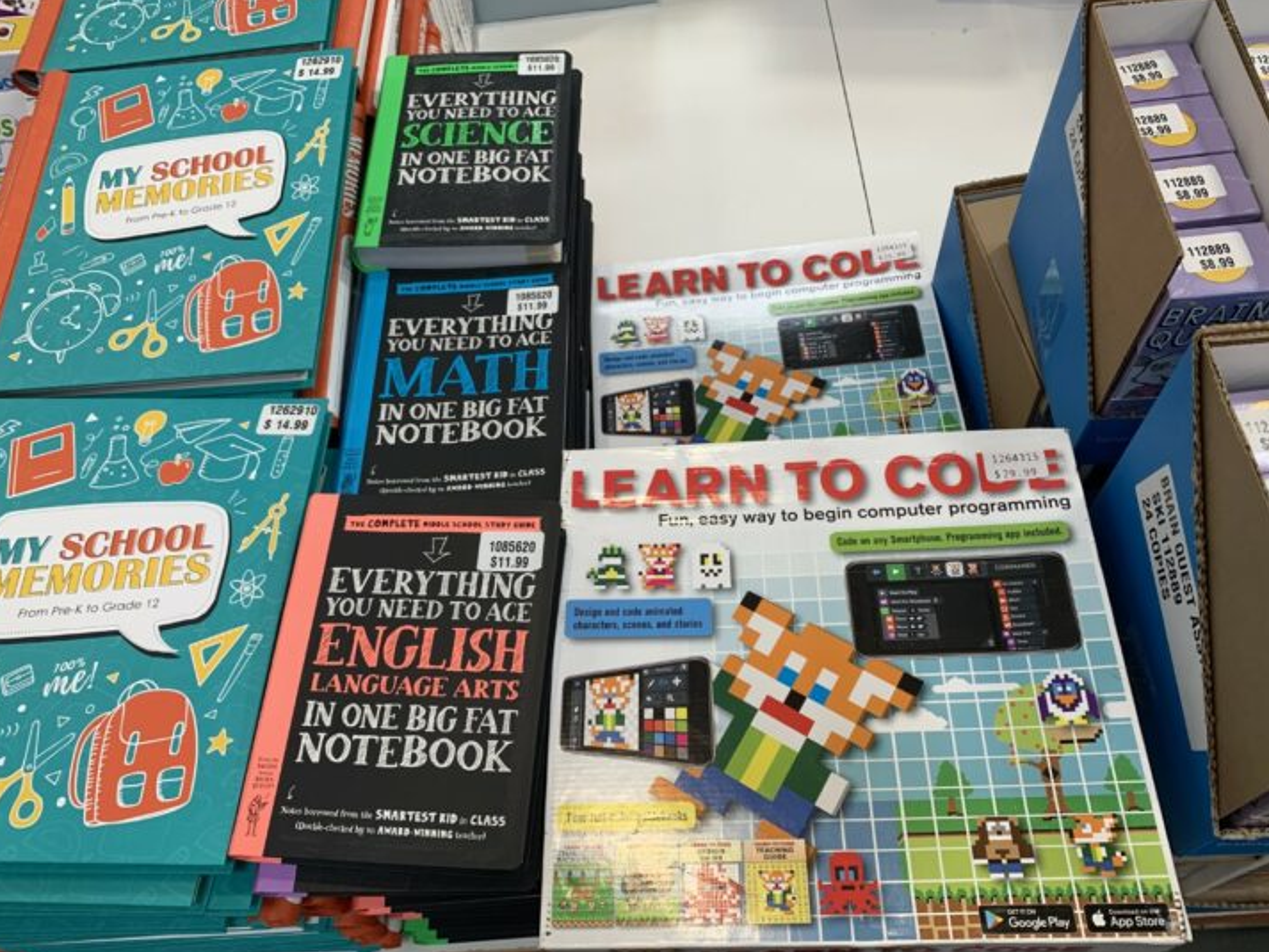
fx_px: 1027
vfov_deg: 49.8
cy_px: 479
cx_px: 646
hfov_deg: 63.4
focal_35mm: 28
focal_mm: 4.25
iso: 50
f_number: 1.8
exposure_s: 1/120
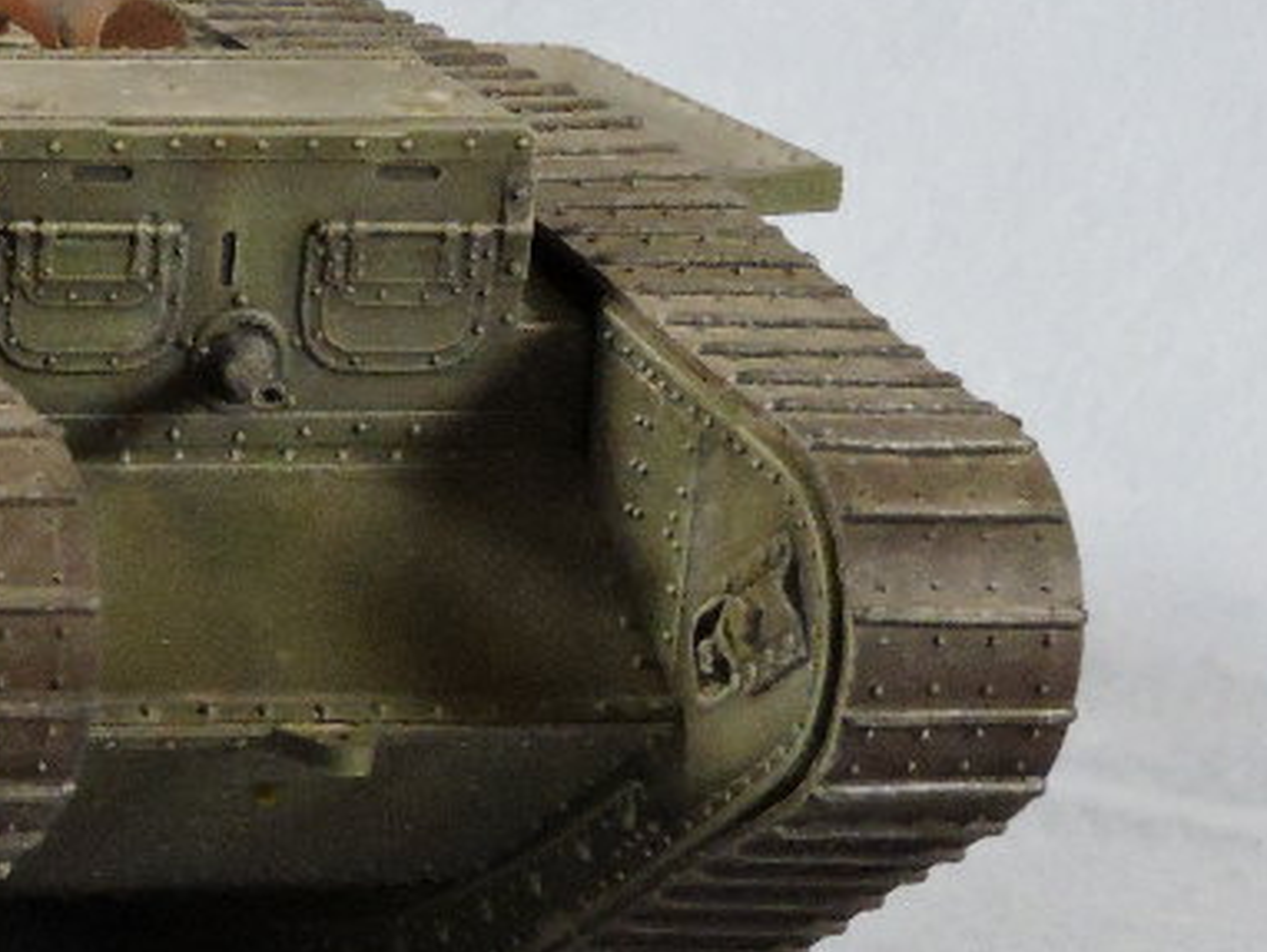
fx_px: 12928
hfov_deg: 5.6
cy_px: 542
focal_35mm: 353
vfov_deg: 4.2
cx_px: -36
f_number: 6.5
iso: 1600
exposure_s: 1/15
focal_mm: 26.9
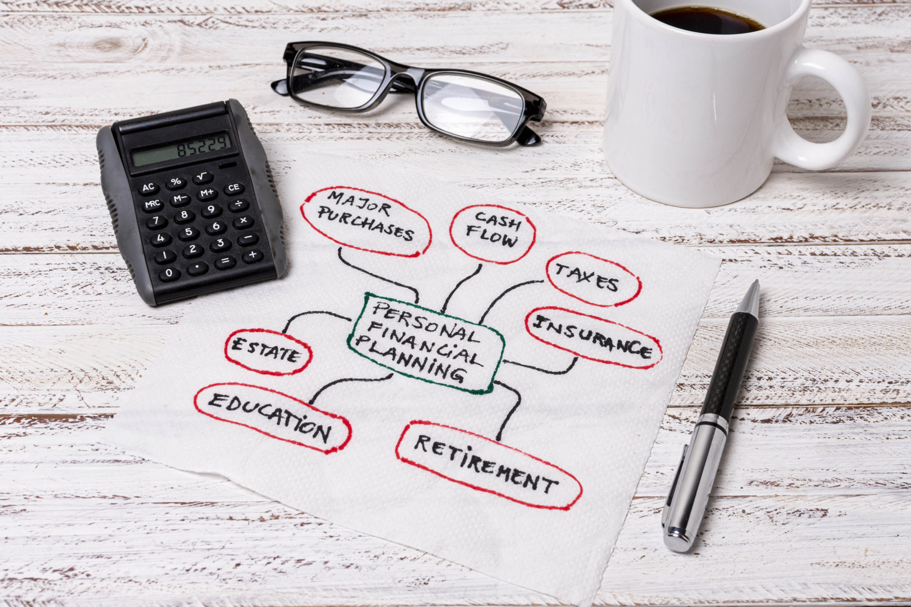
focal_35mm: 52
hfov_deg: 37.9
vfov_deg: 25.8
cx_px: 456
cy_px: 304
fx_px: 1328
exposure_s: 1/160
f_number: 7.1
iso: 100
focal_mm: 35
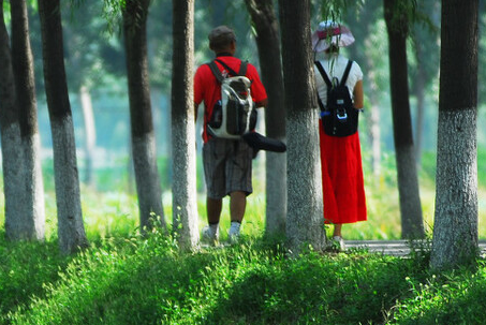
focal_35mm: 794
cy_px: 367
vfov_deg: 1.7
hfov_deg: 2.6
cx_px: 38
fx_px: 10729
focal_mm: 200
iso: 100
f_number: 3.2
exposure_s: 1/400
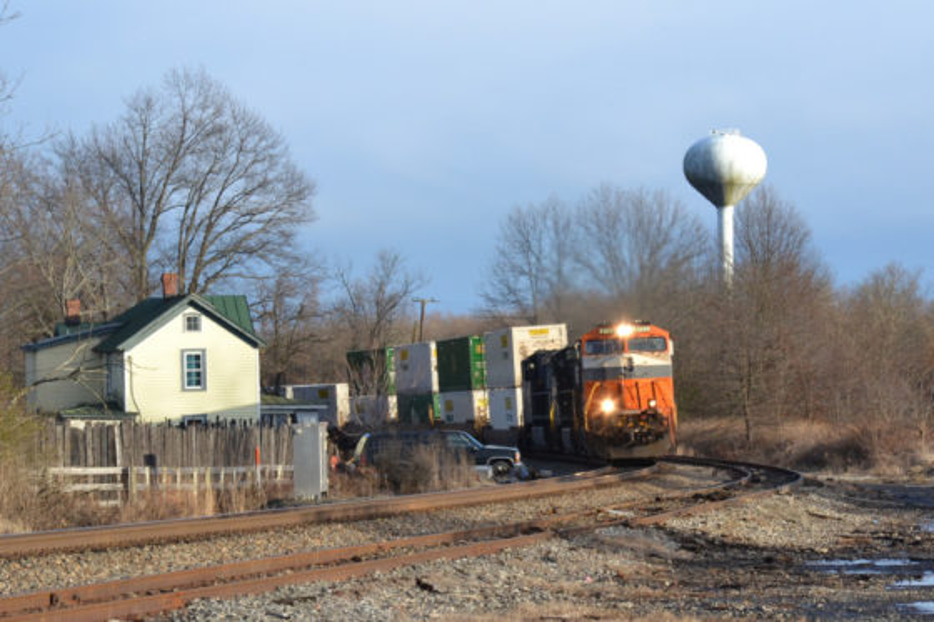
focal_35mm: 135
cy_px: 311
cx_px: 467
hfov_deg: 15.2
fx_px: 3501
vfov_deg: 10.2
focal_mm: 90
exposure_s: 1/500
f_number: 14
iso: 800
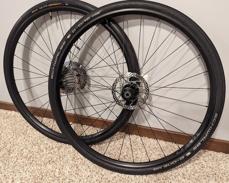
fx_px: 176
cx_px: 112
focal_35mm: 26
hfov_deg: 66.0
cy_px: 89
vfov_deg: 54.9
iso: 857
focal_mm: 6.81
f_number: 1.85
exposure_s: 1/23.8
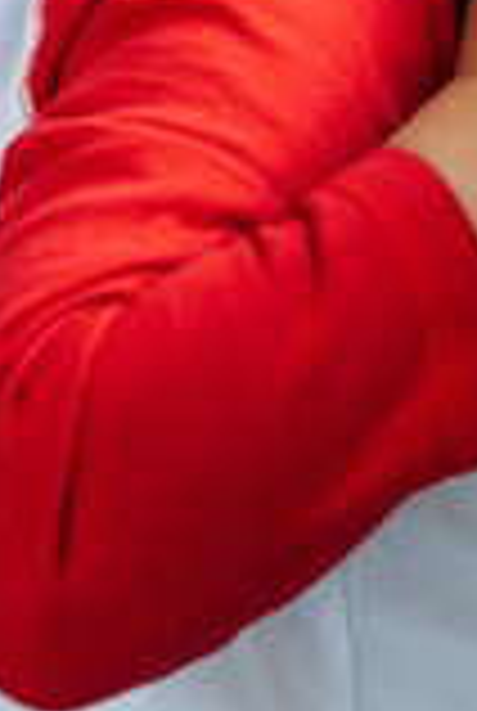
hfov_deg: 4.9
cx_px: 882
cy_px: -418
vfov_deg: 7.2
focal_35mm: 279
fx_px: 5521
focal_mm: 50
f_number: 3.5
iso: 320
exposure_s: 1/160
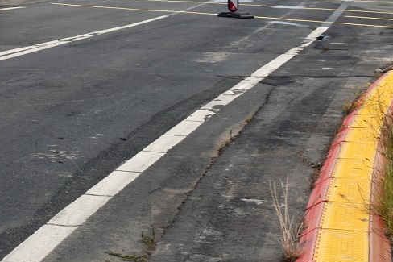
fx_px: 1288
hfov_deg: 16.6
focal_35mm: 118
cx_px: -77
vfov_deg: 11.5
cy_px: 35
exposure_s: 1/25
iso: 50
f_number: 16
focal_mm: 32
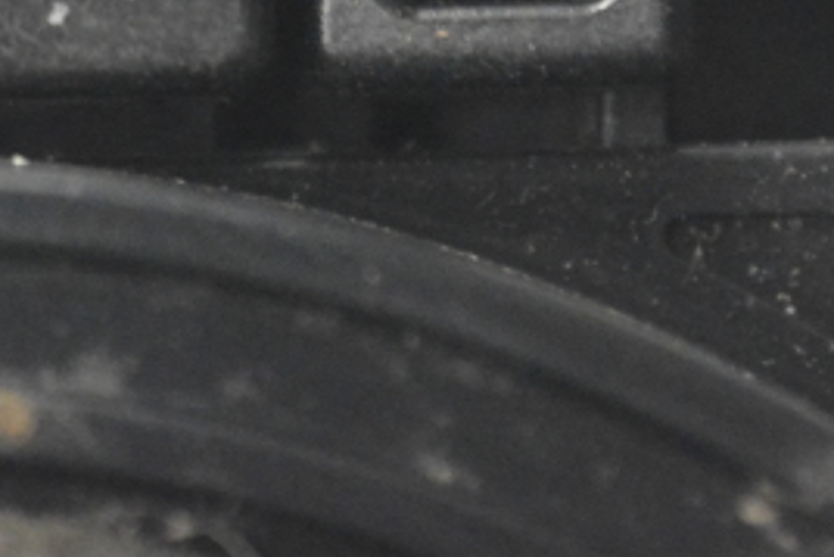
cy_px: -464
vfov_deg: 4.3
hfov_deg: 6.5
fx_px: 7299
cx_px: -221
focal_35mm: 315
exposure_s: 1/250
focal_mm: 55
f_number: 8
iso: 6400
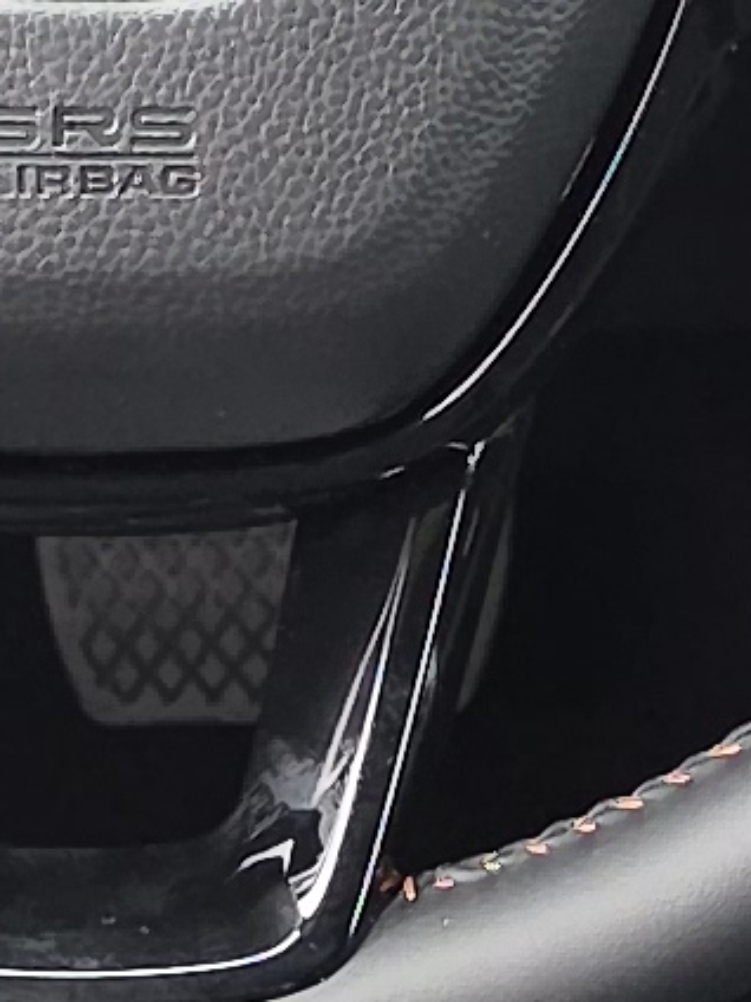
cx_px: 7
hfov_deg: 6.8
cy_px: 1047
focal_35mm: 217
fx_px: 6277
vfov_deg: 9.1
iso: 64
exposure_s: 1/180
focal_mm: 6.3
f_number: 1.7
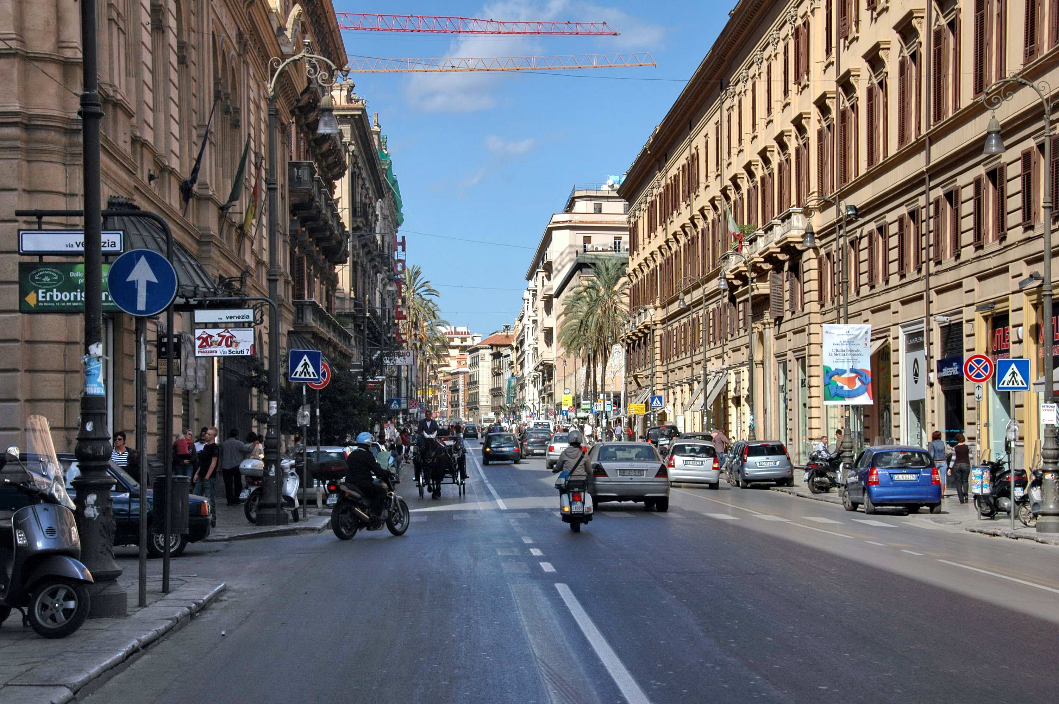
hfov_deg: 28.1
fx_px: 2116
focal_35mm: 72
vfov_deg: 18.9
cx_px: 530
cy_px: 352
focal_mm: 48
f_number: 9
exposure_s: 1/320
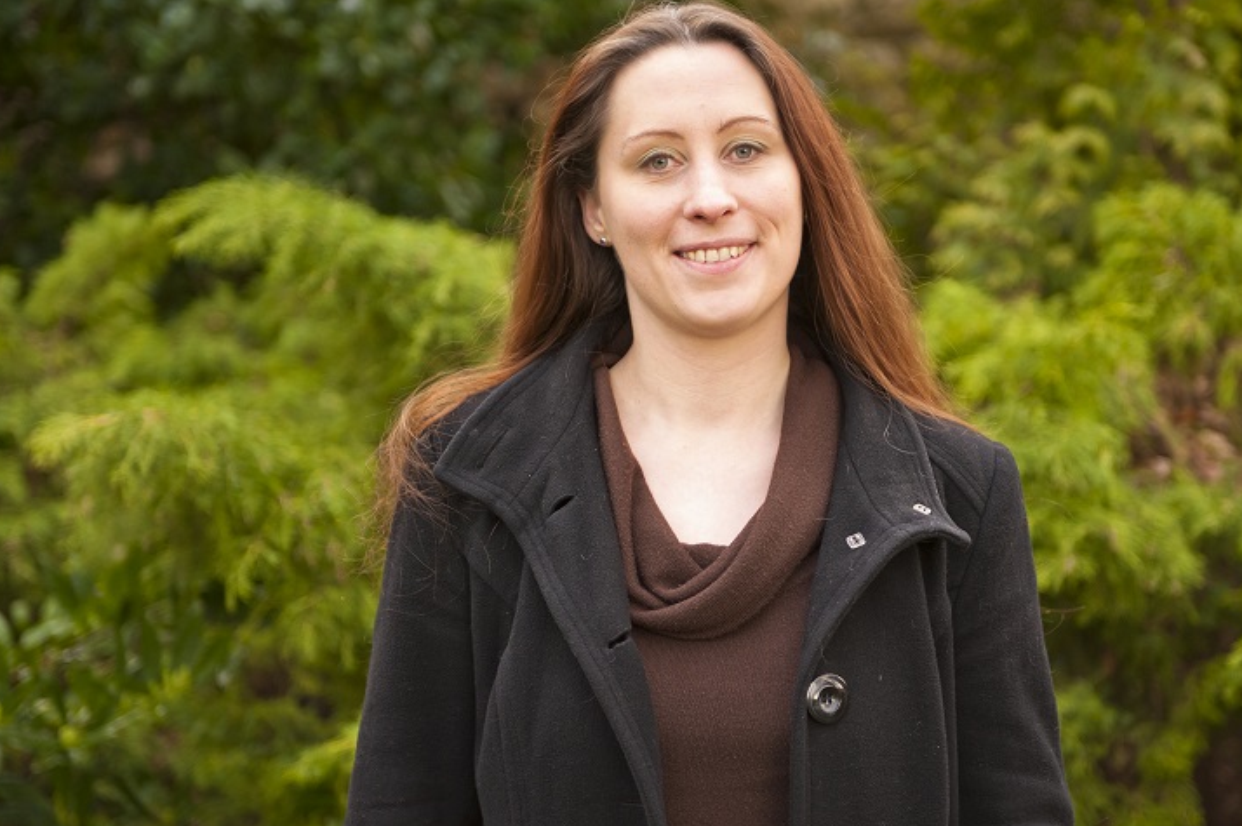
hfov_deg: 27.3
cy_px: 434
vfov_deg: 18.4
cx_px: 717
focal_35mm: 74
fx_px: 2551
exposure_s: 1/100
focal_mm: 62
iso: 1250
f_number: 2.8
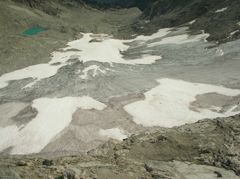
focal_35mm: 37
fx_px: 256
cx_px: 120
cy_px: 90
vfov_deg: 38.6
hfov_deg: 50.2
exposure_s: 1/500
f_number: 6.9
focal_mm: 5.7
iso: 50
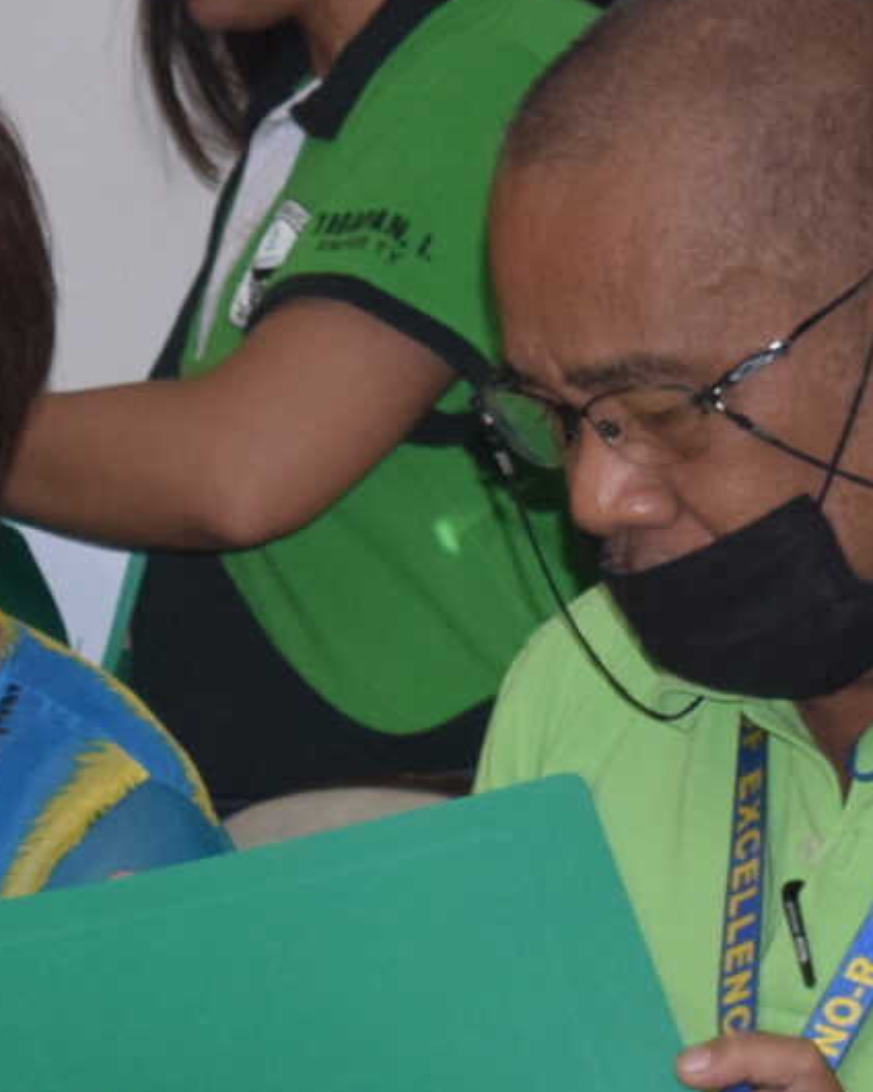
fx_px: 10109
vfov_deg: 6.2
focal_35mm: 313
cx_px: -1447
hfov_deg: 4.8
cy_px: 693
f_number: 5
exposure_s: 1/60
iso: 800
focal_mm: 46
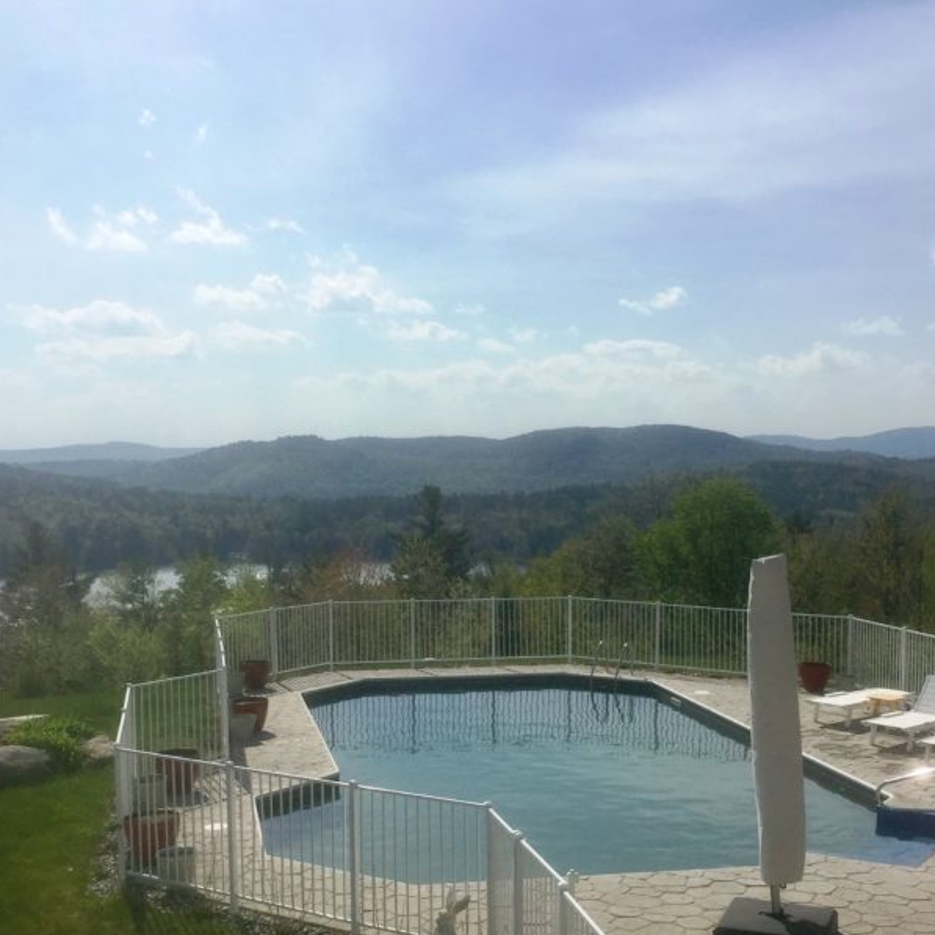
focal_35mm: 44
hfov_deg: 38.3
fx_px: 1345
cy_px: 689
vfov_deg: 37.5
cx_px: 481
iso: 32
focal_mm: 4.15
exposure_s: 1/4405
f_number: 2.2
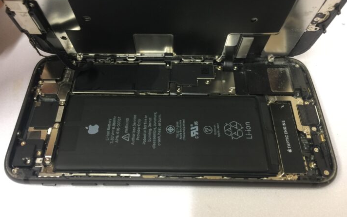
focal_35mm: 31
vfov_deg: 40.6
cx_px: 173
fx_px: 293
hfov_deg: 61.2
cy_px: 101
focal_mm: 4.15
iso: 50
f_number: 2.2
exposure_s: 1/15
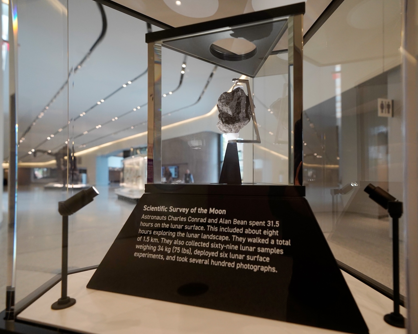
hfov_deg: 79.8
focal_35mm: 20
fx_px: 247
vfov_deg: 68.1
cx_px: 241
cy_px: 173
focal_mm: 17
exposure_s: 1/200
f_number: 4.5
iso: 1600
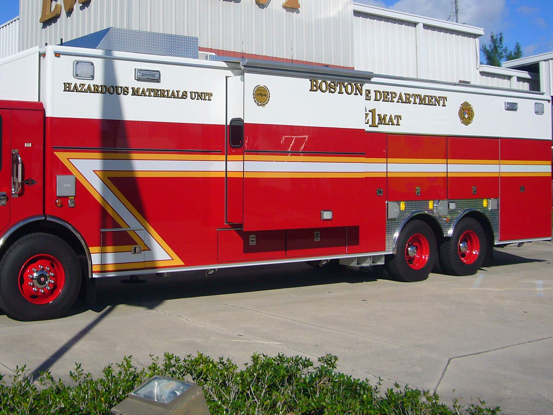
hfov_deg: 38.6
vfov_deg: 29.6
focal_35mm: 49
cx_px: 202
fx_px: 783
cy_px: 163
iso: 80
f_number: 6.3
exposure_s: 1/640
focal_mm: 5.7
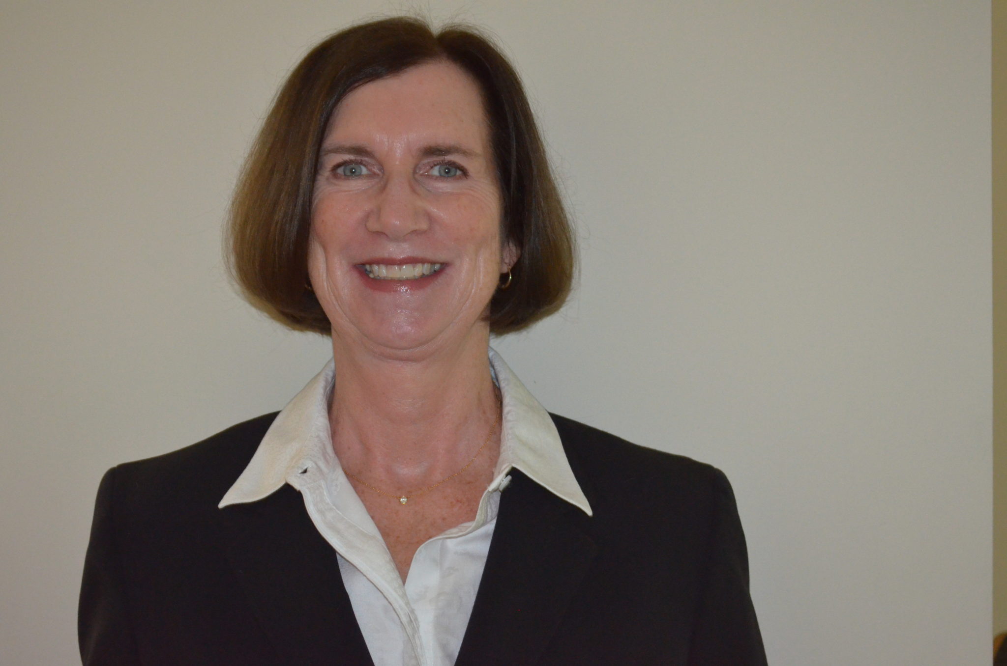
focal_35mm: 68
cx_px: 504
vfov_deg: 20.1
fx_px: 1884
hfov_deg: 29.9
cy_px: 333
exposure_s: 1/60
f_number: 5.3
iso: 3200
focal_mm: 45
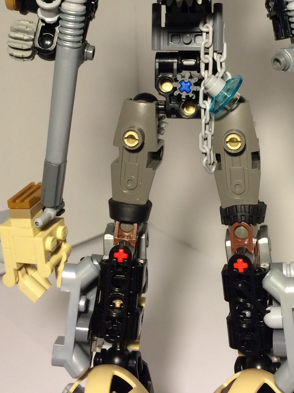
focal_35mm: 49
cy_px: 80
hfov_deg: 29.6
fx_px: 555
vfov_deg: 37.5
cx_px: 178
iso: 100
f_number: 2.2
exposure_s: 1/30
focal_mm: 4.15
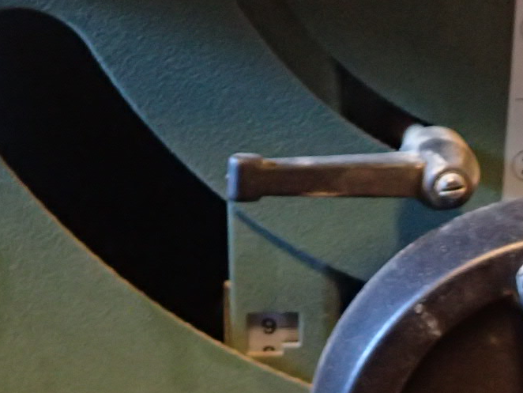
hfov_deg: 21.8
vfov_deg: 16.4
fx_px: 1315
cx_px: 503
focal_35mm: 87
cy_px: 454
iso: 800
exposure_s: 1/10
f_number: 2.3
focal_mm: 5.5
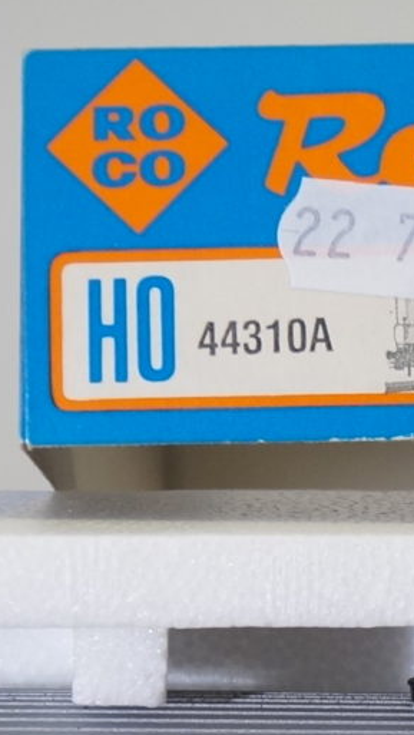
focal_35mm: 163
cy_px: 651
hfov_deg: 7.4
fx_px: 3177
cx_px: 307
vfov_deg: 13.1
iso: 500
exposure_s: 1/160
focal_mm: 26
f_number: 4.5
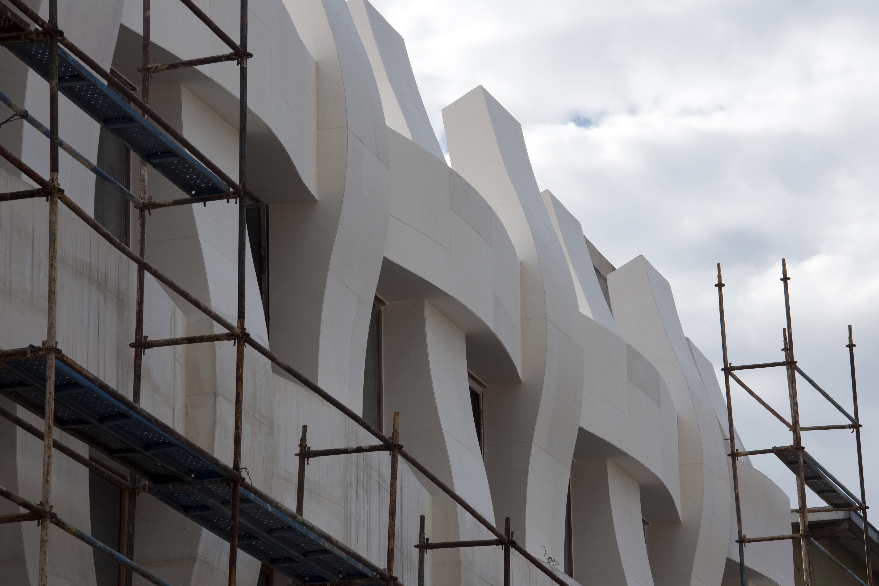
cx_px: 440
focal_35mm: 165
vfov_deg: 8.3
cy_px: 293
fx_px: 4028
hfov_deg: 12.5
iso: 100
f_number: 16
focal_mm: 165
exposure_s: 1/100
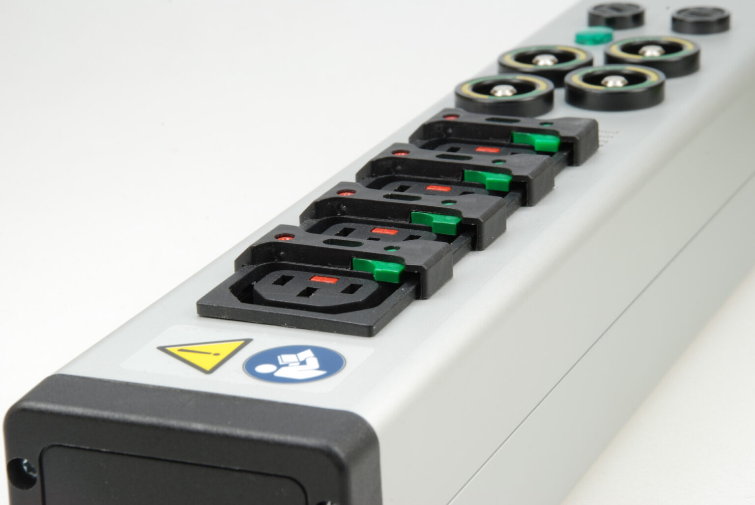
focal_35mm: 135
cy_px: 252
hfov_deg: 15.2
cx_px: 378
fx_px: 2834
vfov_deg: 10.2
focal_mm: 90
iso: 100
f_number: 22
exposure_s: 1/1.6
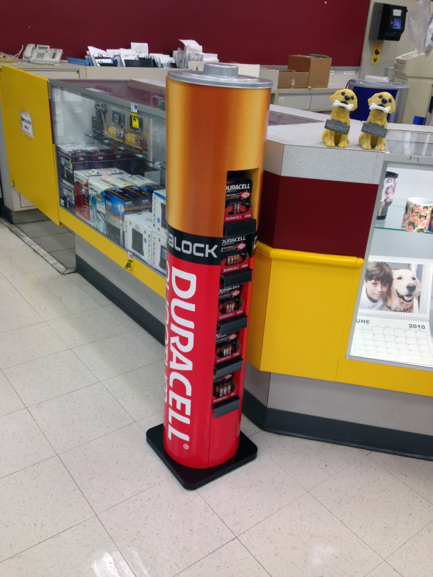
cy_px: 288
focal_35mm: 33
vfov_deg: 55.4
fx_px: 550
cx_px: 216
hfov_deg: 42.9
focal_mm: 4.13
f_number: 2.4
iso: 50
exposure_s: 1/20
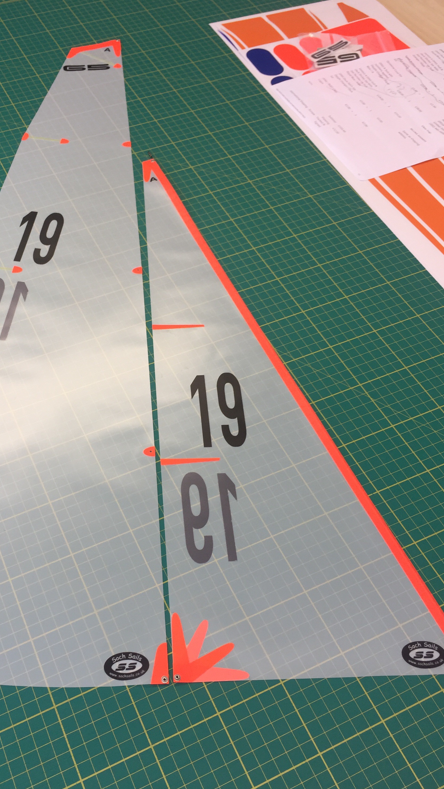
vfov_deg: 56.6
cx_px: 150
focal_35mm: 35
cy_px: 402
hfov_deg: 33.4
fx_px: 733
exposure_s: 1/50
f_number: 2.2
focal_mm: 4.15
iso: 40
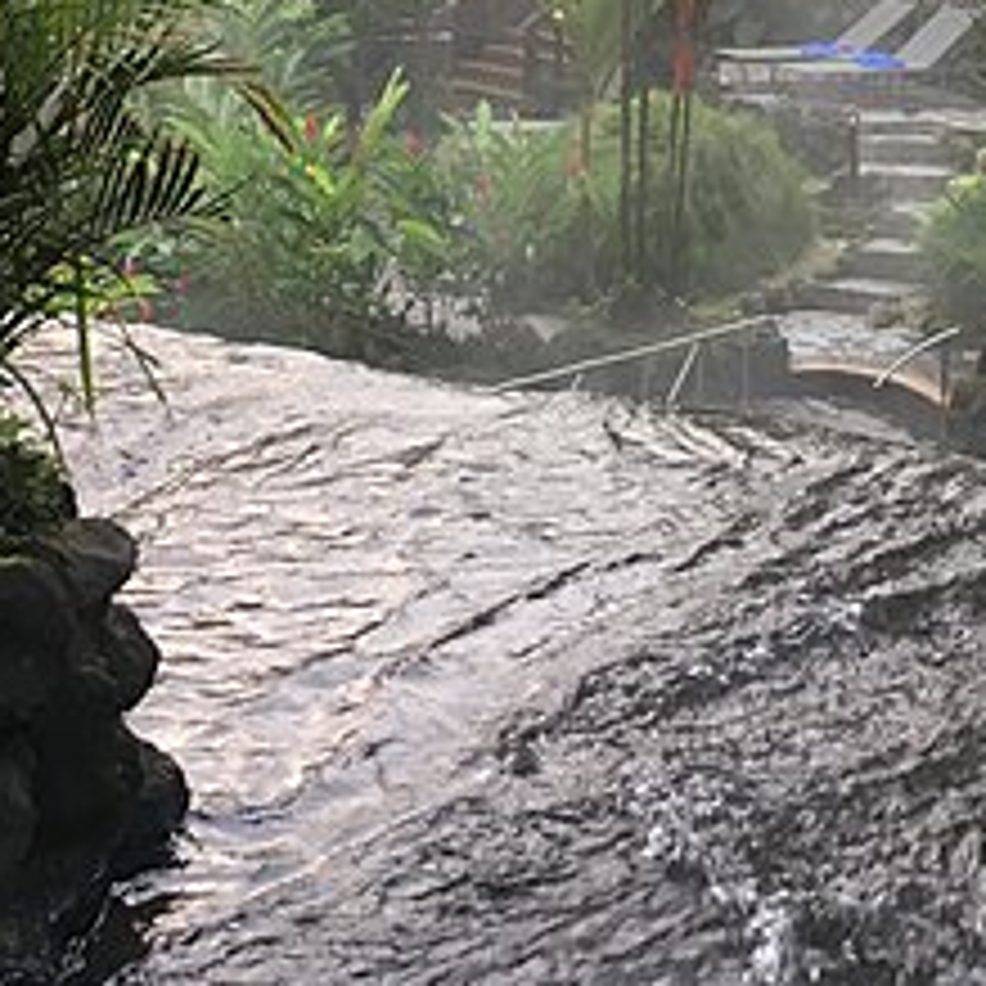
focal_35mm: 73
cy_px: 2
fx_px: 2352
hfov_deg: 23.3
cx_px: 799
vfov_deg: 22.7
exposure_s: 1/30
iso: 64
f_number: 2.2
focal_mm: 4.15
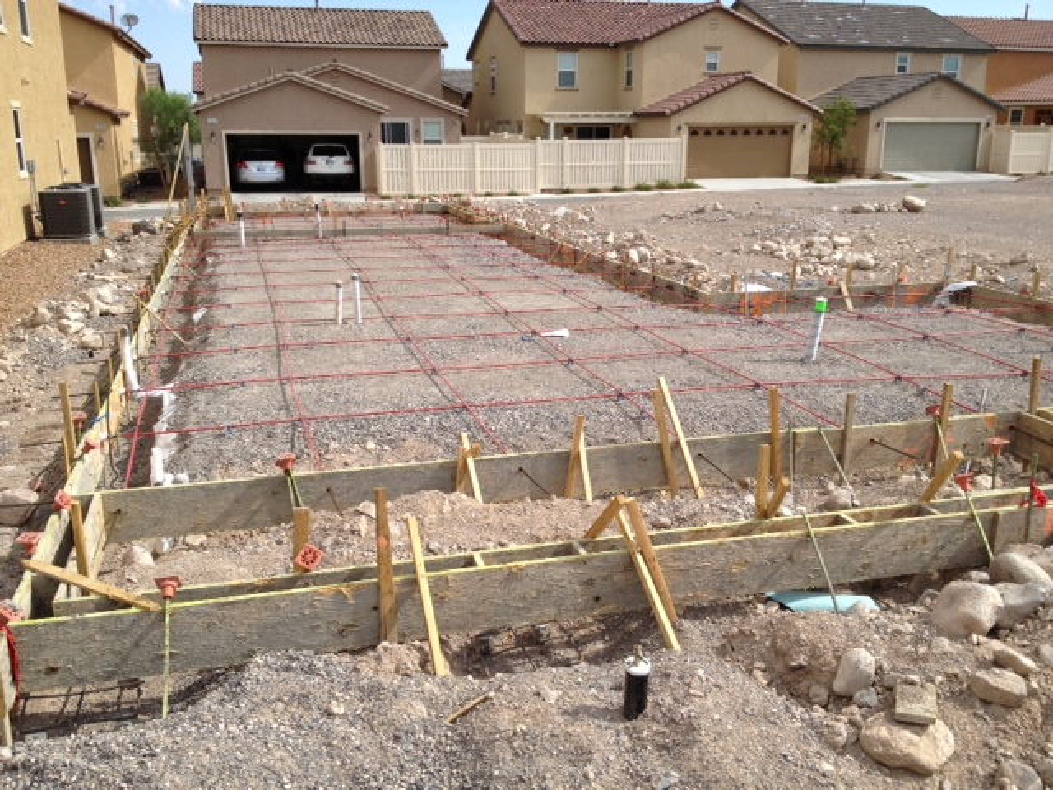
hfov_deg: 52.6
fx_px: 1065
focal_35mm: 35
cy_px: 395
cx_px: 526
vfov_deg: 40.7
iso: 64
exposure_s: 1/1672
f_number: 2.4
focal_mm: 4.28
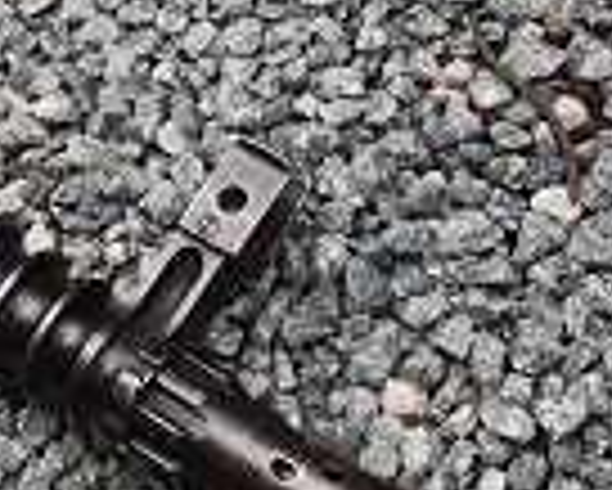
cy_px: 47
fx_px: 2483
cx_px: -531
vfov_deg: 11.2
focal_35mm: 137
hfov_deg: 12.6
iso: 200
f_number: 5
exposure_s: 1/100
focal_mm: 22
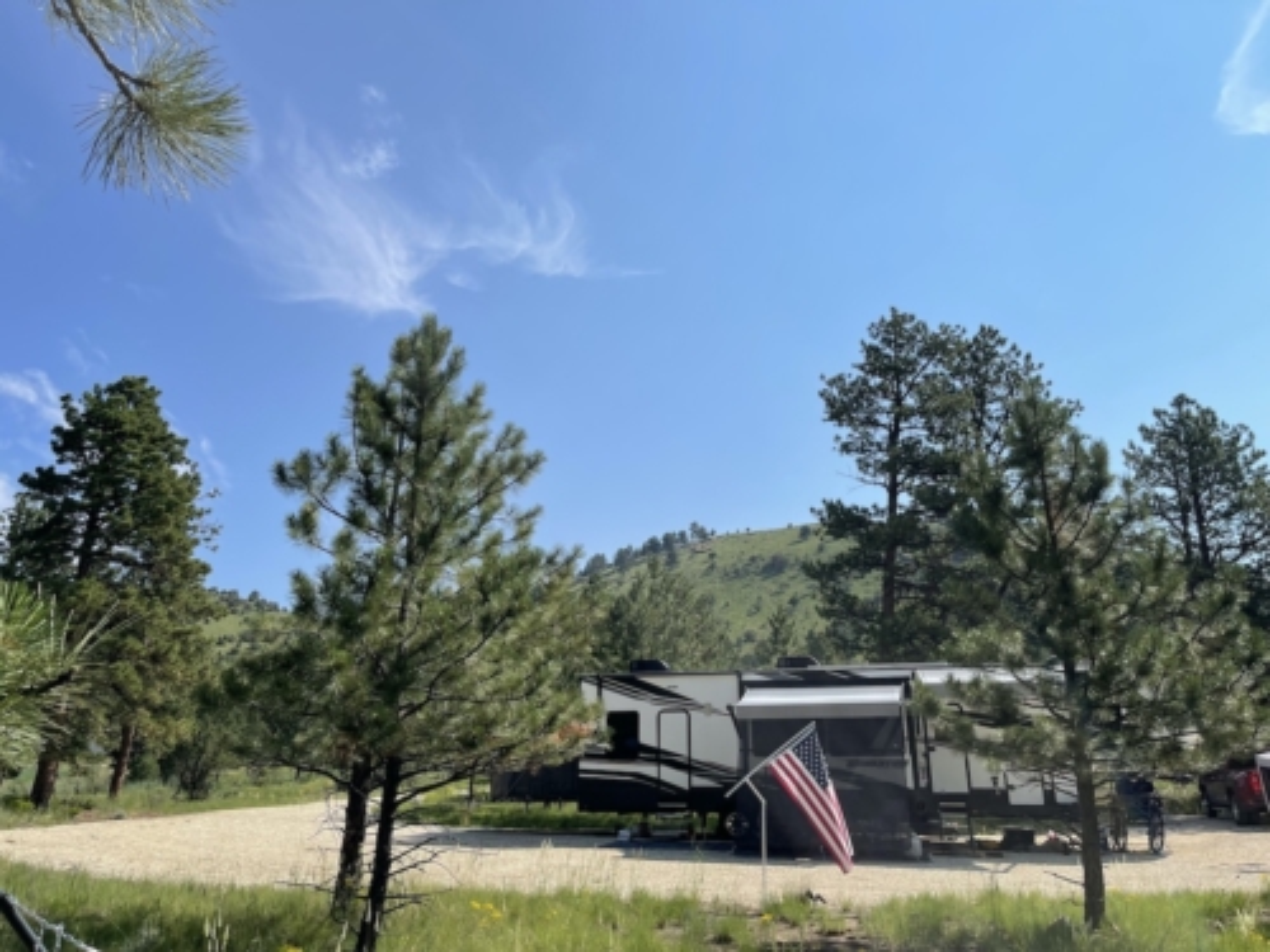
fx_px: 954
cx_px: 635
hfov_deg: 67.3
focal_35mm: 26
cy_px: 476
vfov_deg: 53.1
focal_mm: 5.1
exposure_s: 1/5618
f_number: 1.6
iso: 32
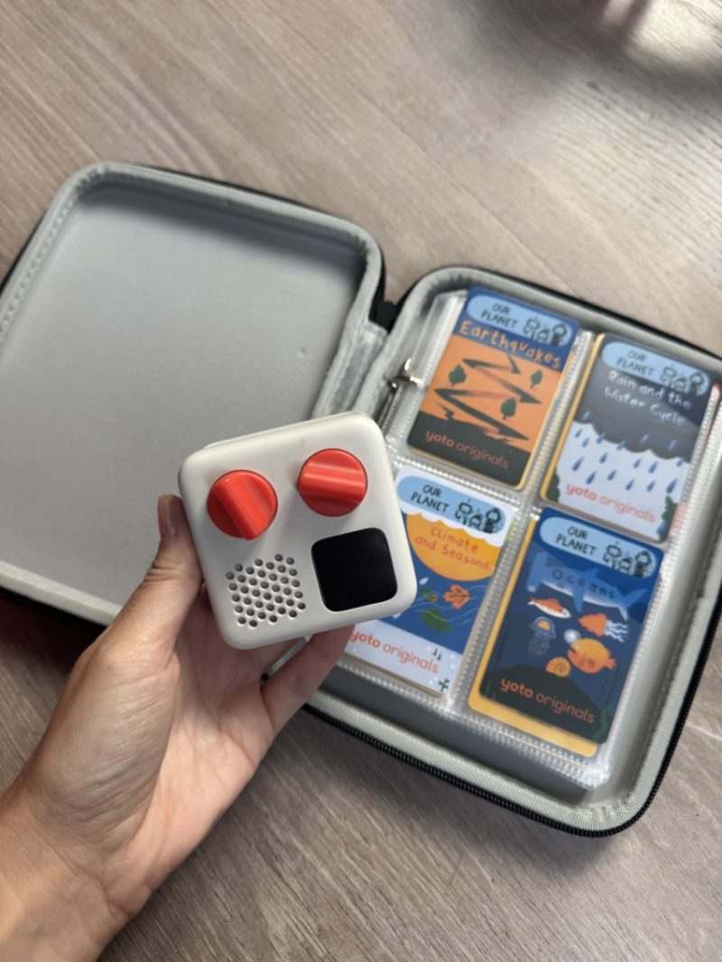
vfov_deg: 71.6
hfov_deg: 56.8
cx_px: 361
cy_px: 481
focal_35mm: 24
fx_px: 667
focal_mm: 6.76
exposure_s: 1/121
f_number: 1.78
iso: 125
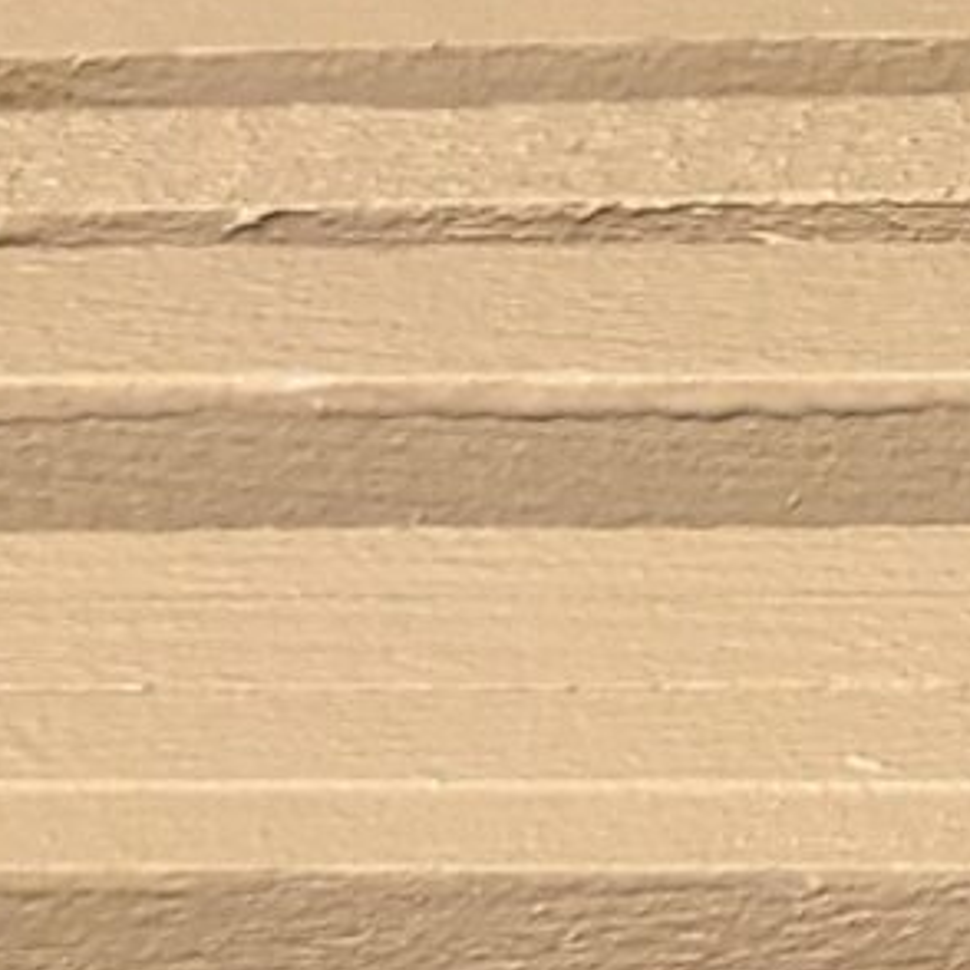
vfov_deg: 10.4
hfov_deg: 9.7
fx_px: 5263
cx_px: 2016
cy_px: 1016
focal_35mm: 166
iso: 108
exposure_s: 1/50.5
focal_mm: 4.38
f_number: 1.73
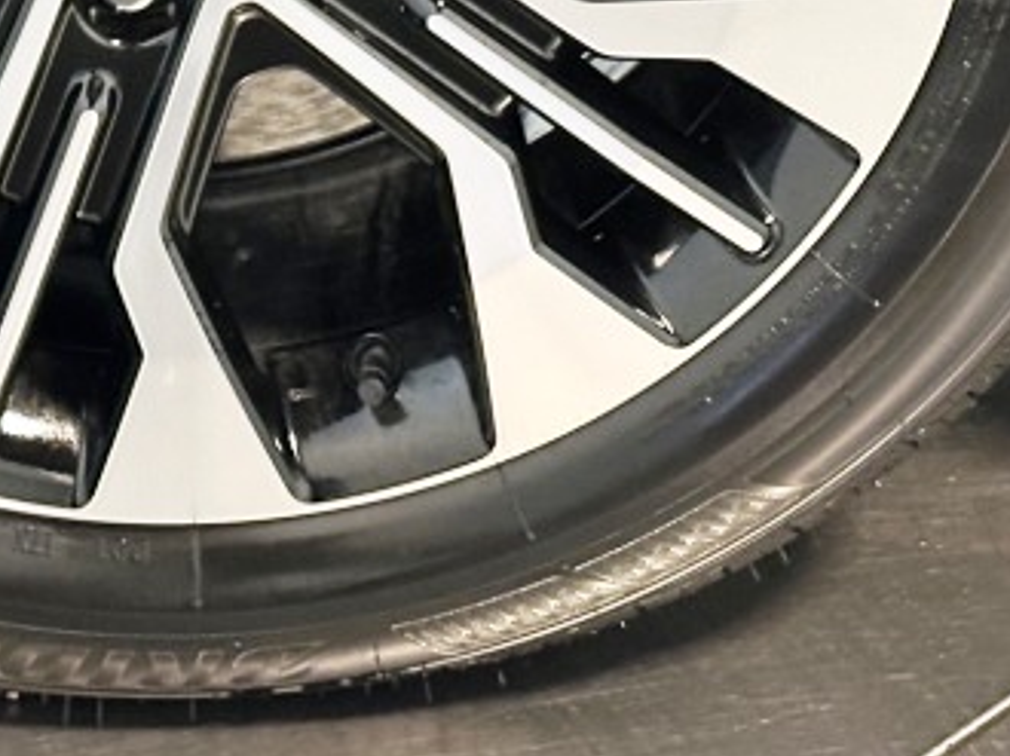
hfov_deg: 13.2
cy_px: -248
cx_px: 184
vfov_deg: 9.7
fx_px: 4344
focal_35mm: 149
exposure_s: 1/24
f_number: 1.78
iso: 640
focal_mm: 6.86
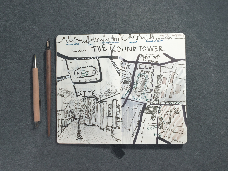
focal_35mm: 29
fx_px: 191
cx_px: 114
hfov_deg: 61.7
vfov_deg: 48.2
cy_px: 86
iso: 50
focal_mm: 4.15
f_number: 2.2
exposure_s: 1/33
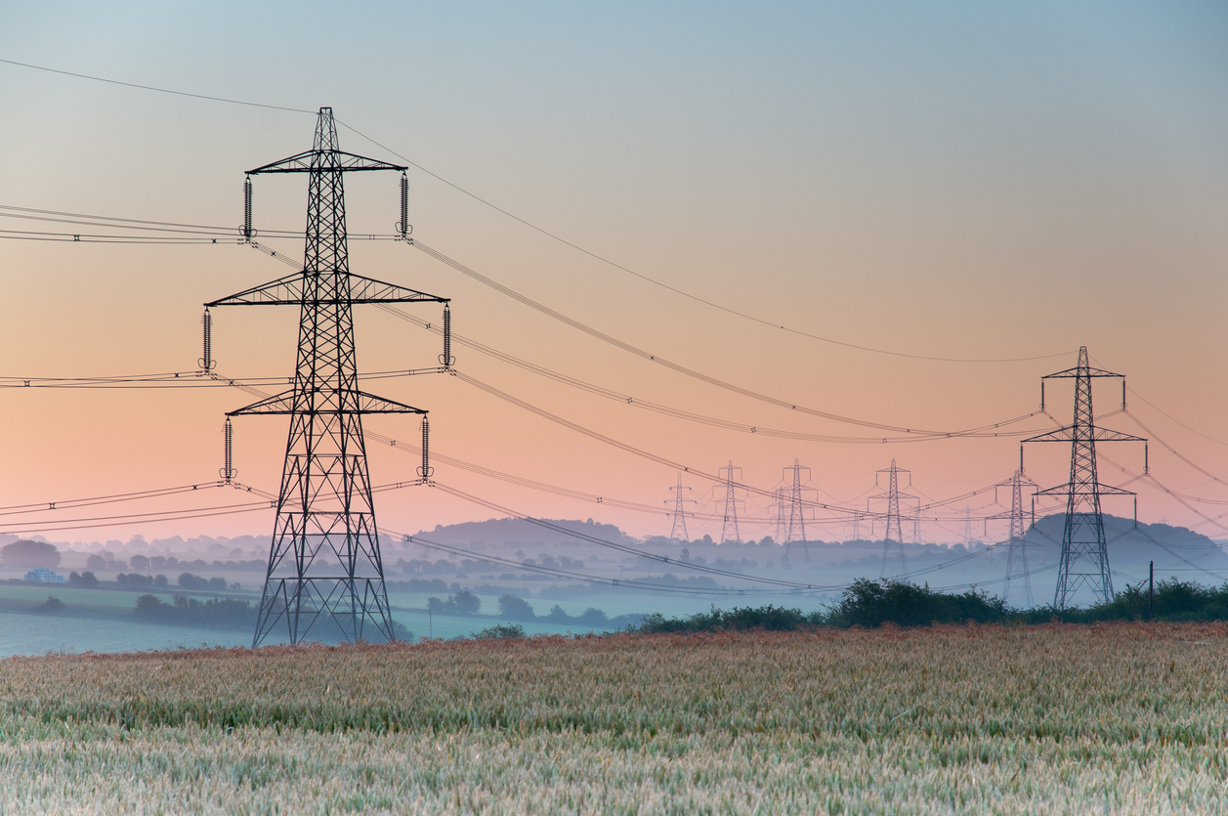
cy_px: 408
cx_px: 614
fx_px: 3680
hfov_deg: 18.9
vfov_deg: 12.7
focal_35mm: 108
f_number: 6.3
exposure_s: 1/20
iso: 200
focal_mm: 72
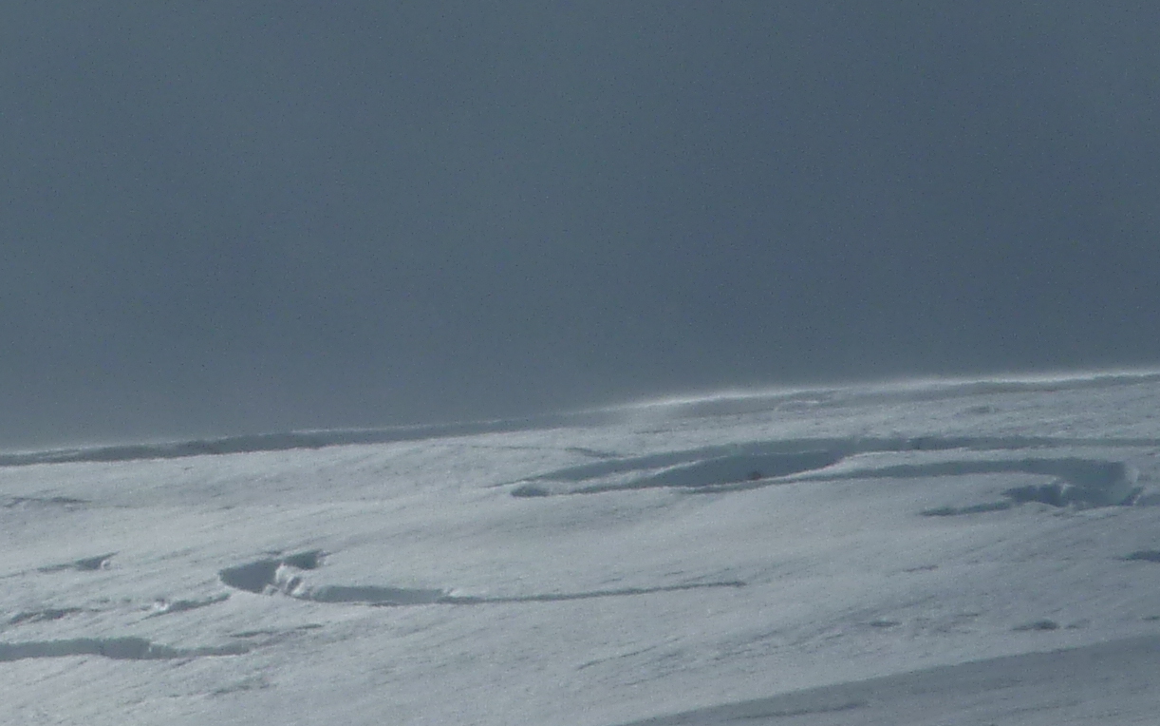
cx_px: 327
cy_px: 314
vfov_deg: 1.4
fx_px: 30004
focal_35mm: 949
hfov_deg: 2.2
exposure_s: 1/1600
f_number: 6.3
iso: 80
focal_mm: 49.2
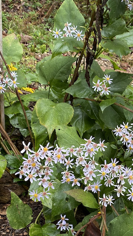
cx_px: 136
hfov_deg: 17.3
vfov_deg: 29.8
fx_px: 427
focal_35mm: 68
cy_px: 208
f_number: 1.8
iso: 32
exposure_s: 1/147
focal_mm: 4.25
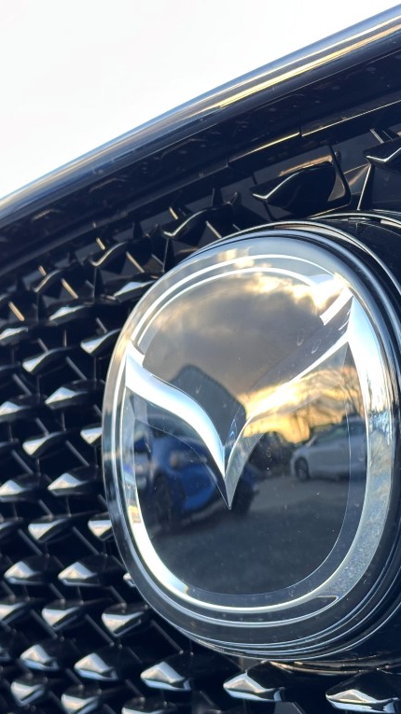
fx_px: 1324
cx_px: 282
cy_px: 357
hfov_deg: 17.2
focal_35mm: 70
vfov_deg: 30.2
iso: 80
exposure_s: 1/121
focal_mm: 6.86
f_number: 1.78
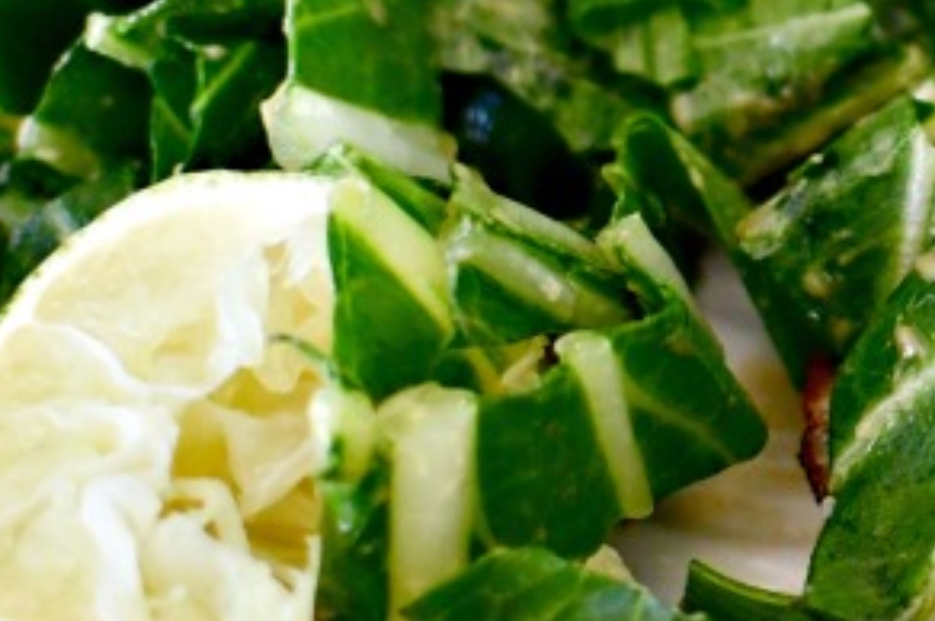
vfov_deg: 6.4
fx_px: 5552
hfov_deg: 9.5
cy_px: -35
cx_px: 1044
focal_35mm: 214
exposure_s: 1/125
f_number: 2.8
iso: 1600
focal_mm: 35
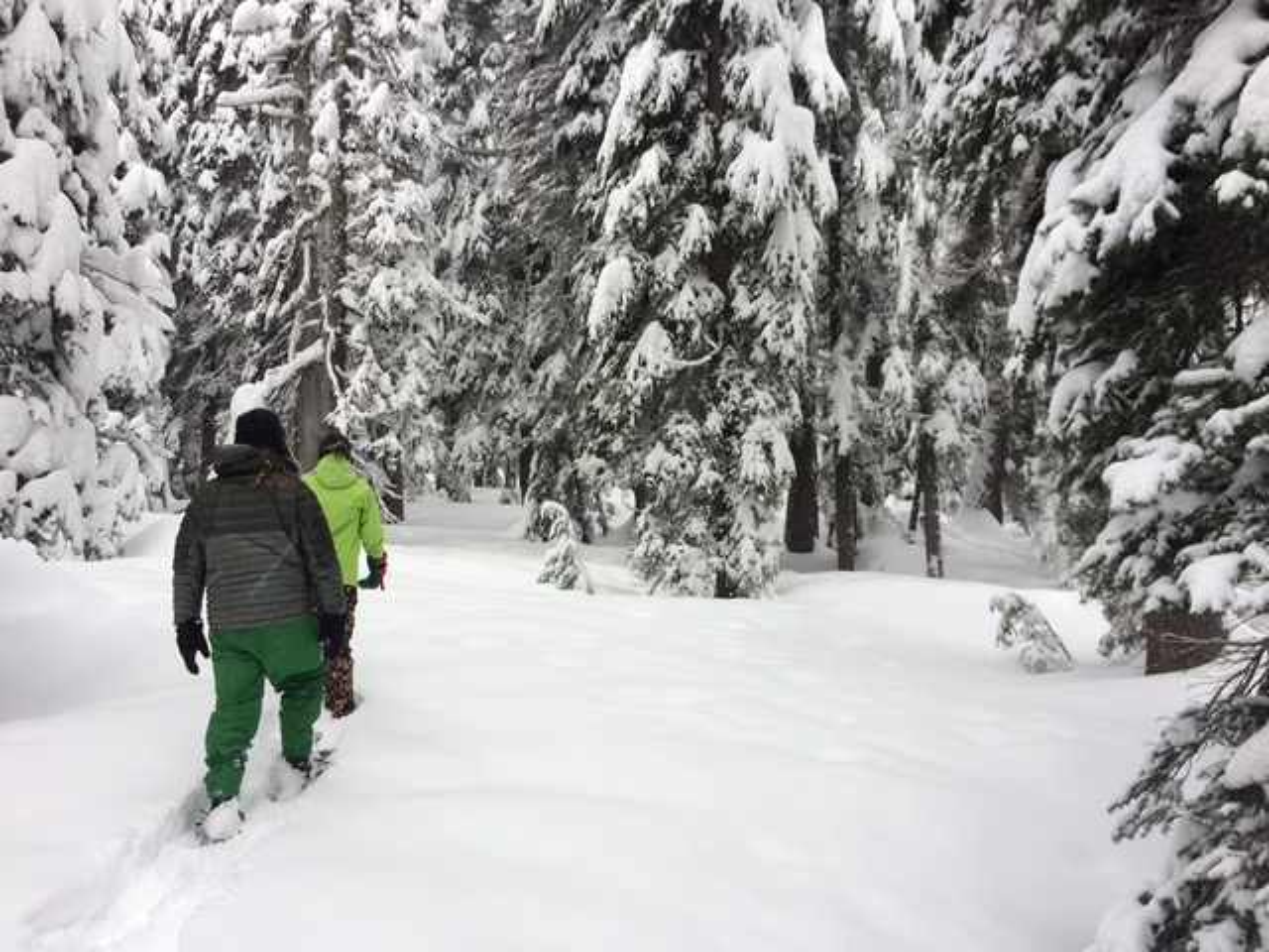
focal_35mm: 29
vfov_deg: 48.2
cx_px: 634
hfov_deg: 61.7
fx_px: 1063
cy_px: 476
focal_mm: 4.15
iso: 32
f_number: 2.2
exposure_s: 1/133
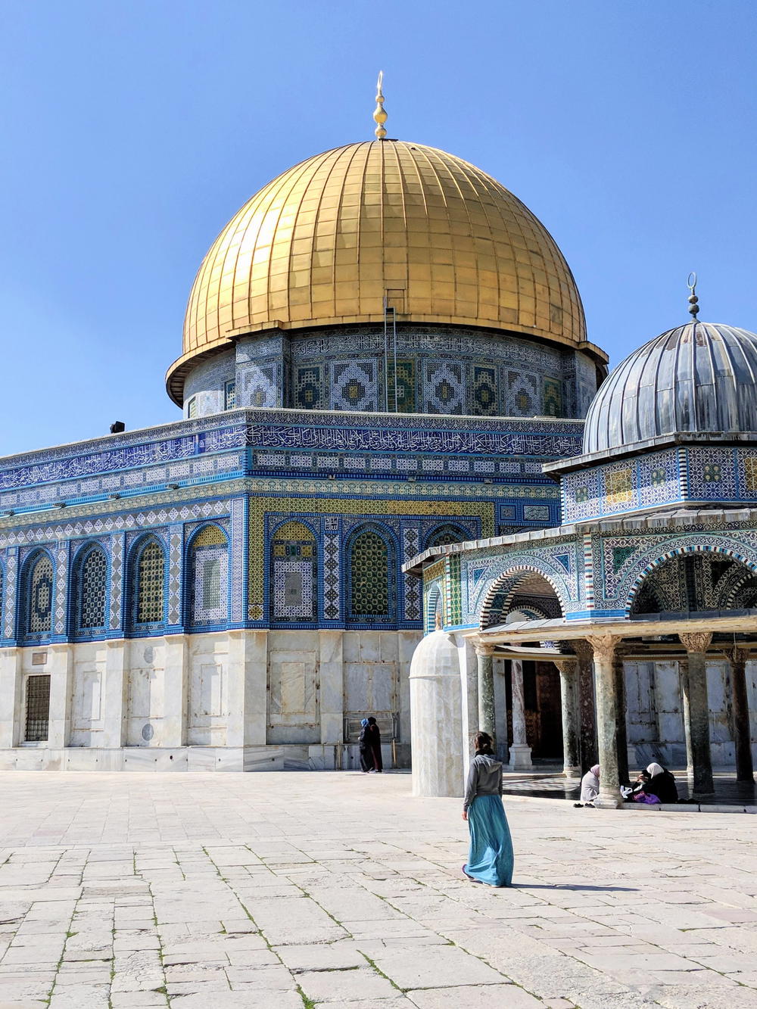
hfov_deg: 51.4
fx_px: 787
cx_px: 378
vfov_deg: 65.3
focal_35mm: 27
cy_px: 504
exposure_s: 1/11765
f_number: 1.8
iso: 89
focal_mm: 4.44
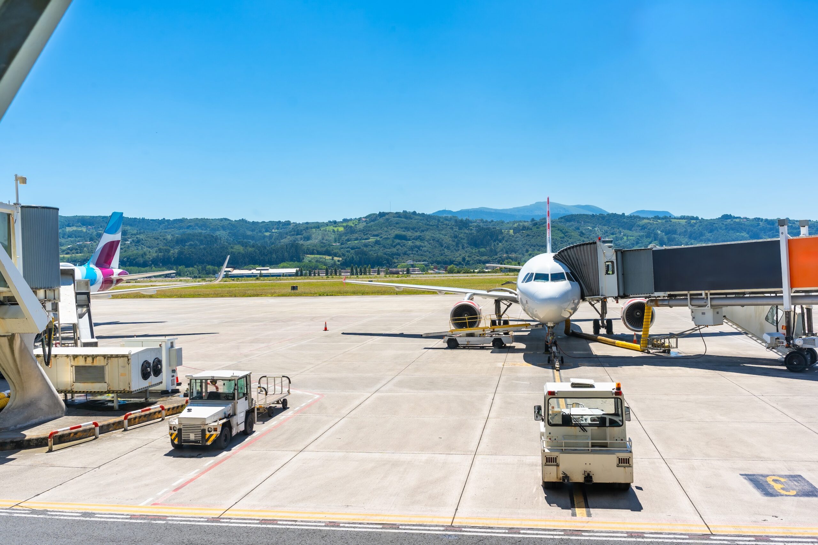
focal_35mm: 35
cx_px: 409
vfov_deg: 37.9
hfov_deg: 54.4
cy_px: 272
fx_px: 795
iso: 100
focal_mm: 35
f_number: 6.3
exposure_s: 1/320
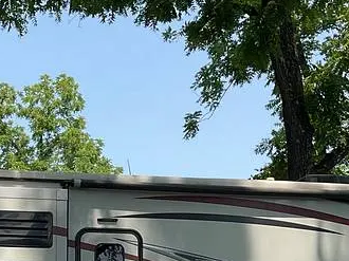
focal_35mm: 88
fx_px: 887
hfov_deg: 21.4
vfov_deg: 16.2
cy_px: 304
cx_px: -8
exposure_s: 1/929
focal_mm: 3
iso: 16
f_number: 1.8
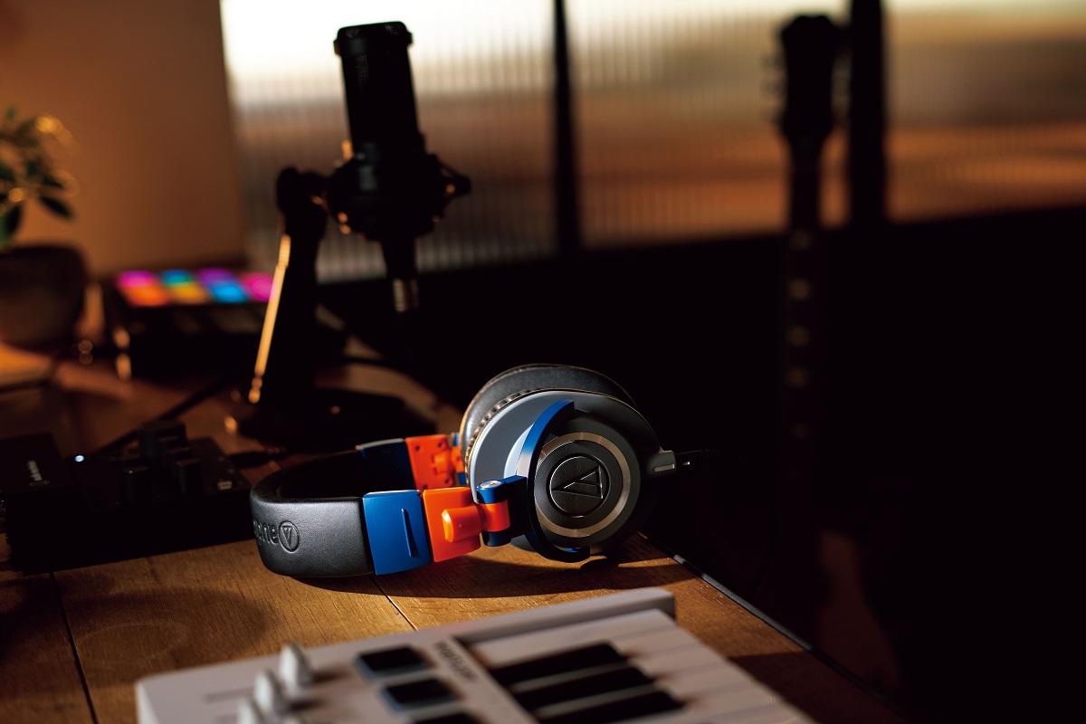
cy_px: 362
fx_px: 1508
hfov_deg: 39.6
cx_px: 543
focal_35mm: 50
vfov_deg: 27.0
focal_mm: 50
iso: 200
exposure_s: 1/50
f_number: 2.8
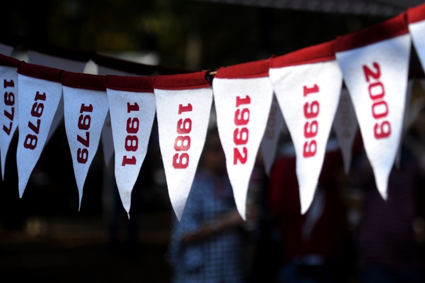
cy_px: 104
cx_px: 242
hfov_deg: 12.0
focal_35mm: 172
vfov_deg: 8.0
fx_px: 2029
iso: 200
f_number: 4.5
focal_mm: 120
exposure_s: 1/800
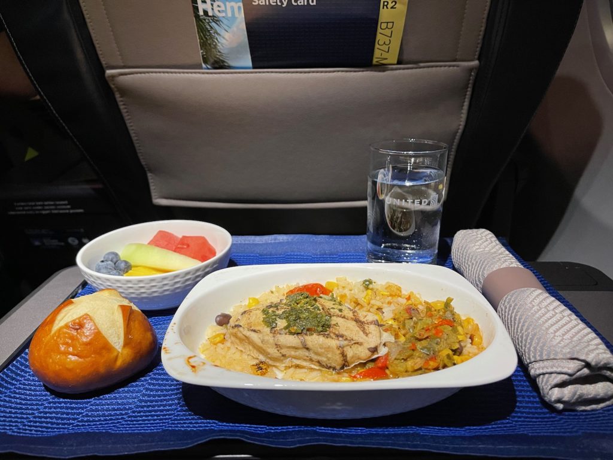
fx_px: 460
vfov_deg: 53.1
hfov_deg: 67.3
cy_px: 230
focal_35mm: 26
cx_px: 306
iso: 400
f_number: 1.6
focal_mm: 5.1
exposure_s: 1/57
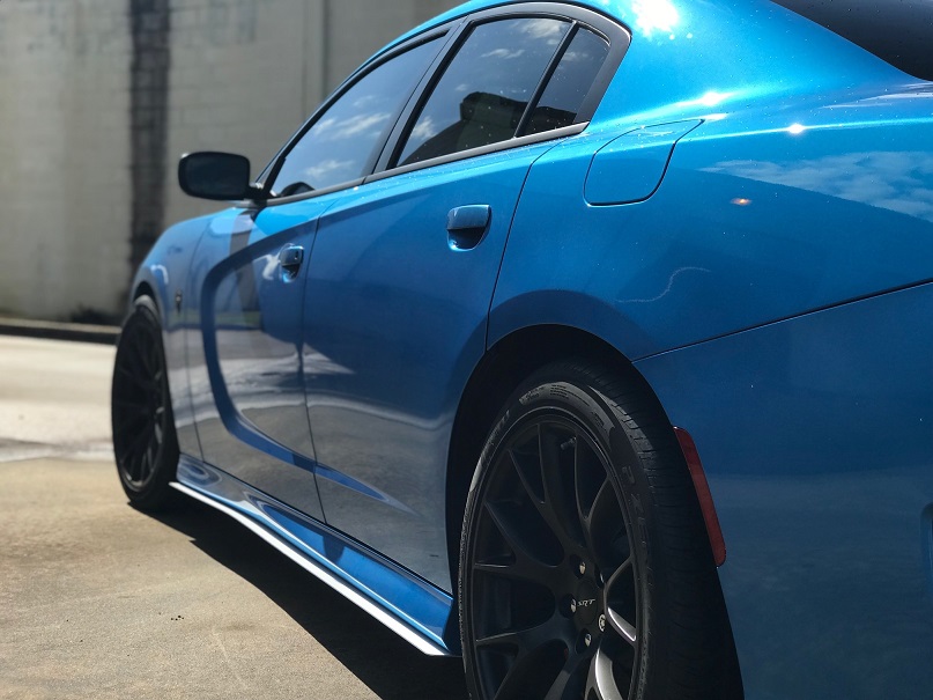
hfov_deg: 33.8
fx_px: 1536
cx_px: 466
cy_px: 350
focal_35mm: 57
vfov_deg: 25.7
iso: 20
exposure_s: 1/894
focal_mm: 6.6
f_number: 2.8
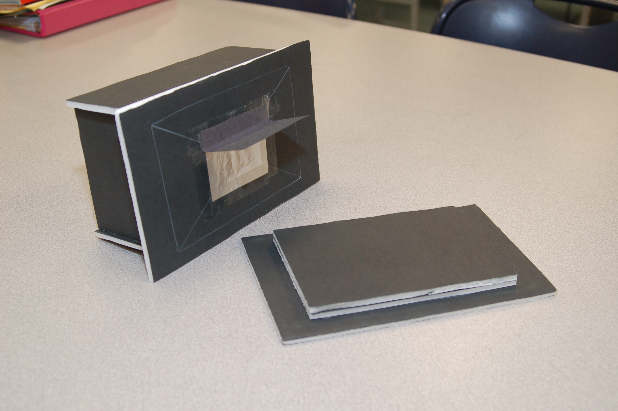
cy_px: 206
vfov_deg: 31.8
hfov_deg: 46.4
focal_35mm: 42
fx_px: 720
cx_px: 309
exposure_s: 1/80
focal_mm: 28
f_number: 4.5
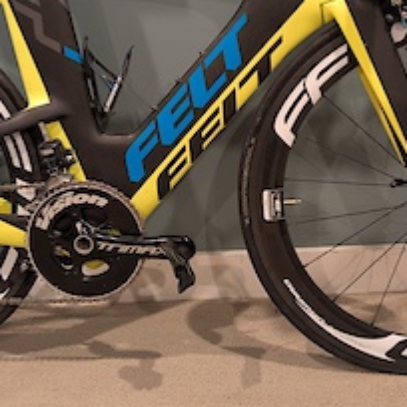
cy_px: 82
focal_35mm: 52
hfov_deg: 32.7
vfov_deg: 31.9
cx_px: 178
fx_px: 692
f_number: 1.68
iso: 815
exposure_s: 1/40
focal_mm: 6.9
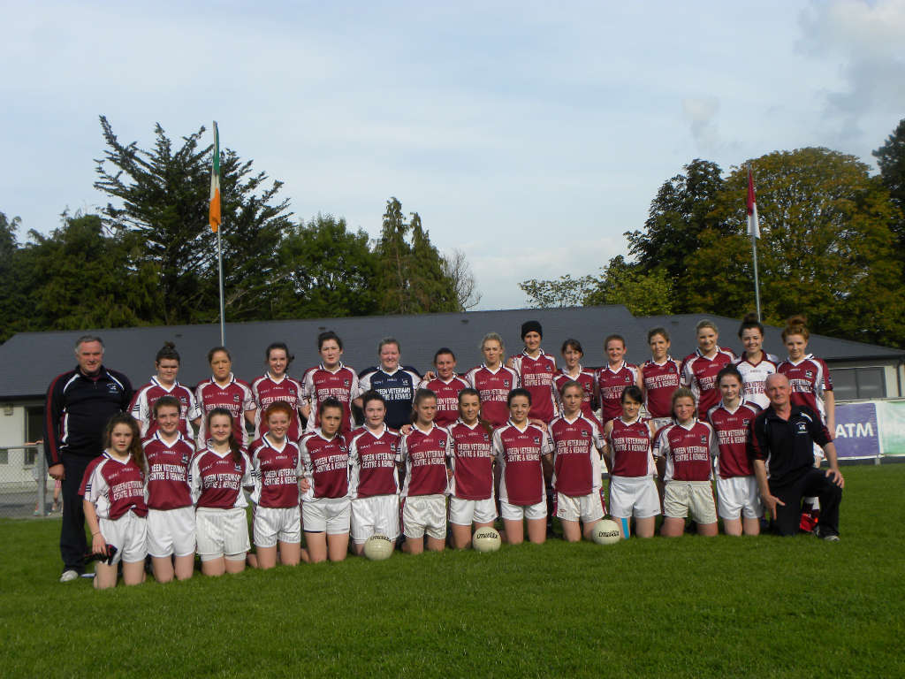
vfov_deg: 38.7
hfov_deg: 50.1
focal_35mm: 37
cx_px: 452
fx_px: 967
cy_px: 340
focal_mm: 6.6
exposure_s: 1/272
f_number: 5.6
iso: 64
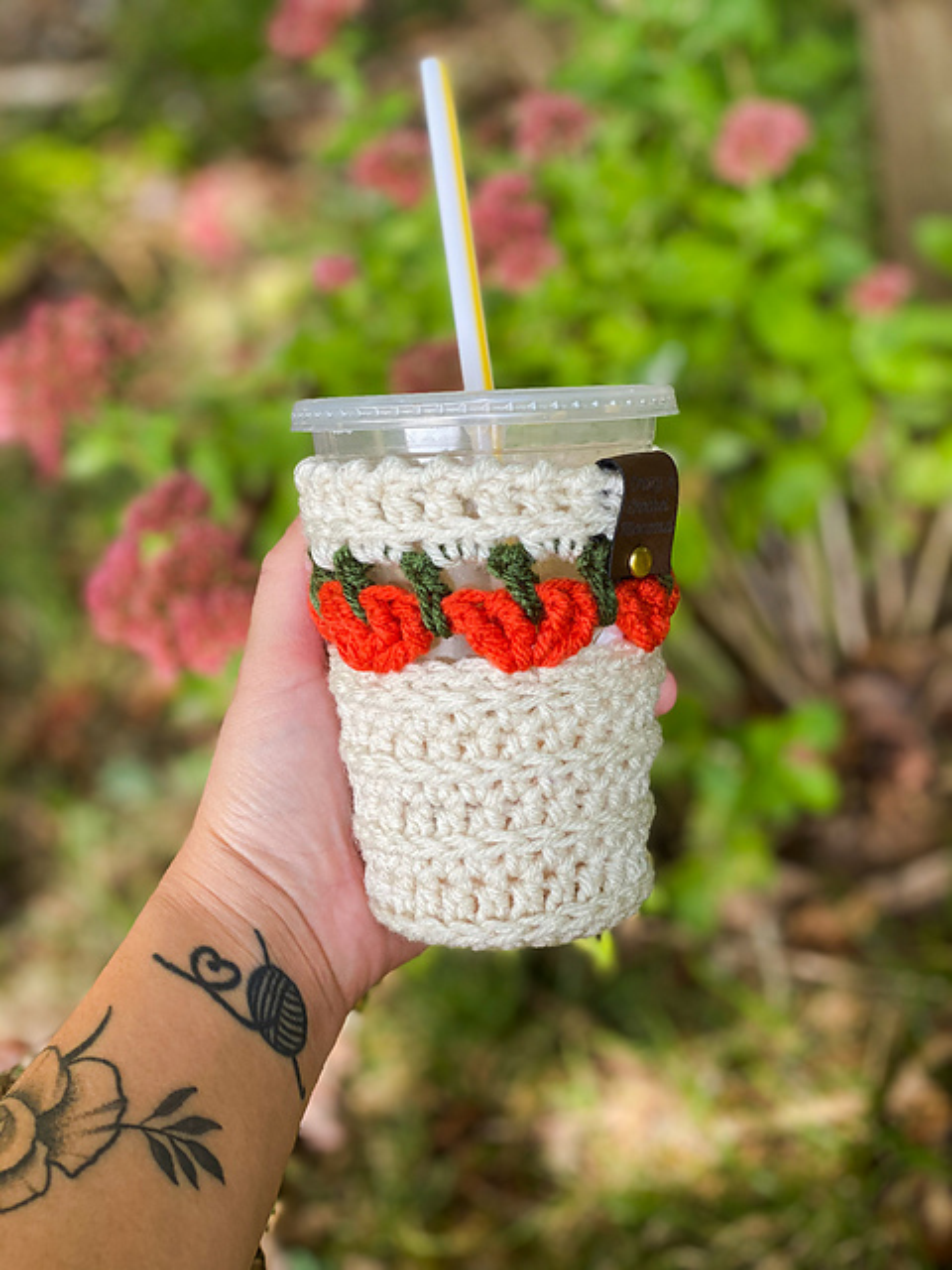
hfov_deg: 28.0
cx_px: 476
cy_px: 635
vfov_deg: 36.8
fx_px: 1907
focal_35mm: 52
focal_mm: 6
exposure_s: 1/122
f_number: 2
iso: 25
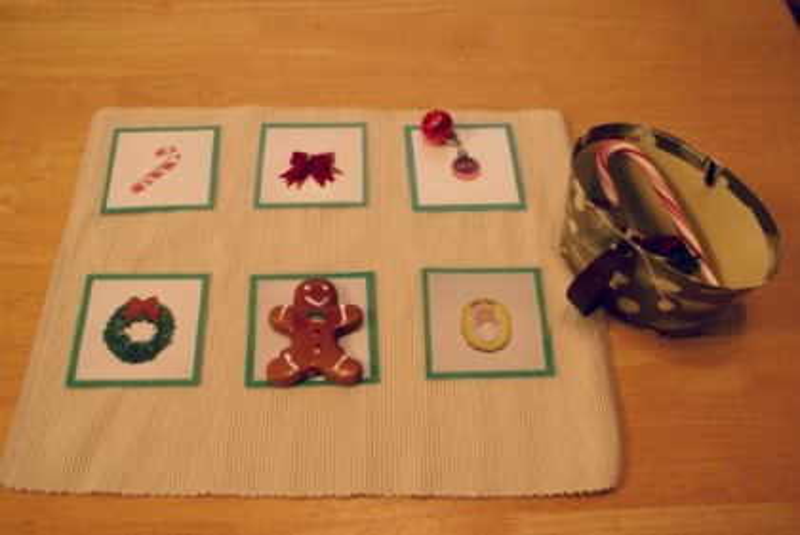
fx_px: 801
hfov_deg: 53.1
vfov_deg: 37.0
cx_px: 400
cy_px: 268
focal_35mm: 36
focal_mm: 24
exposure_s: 1/30
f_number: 4.5
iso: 400
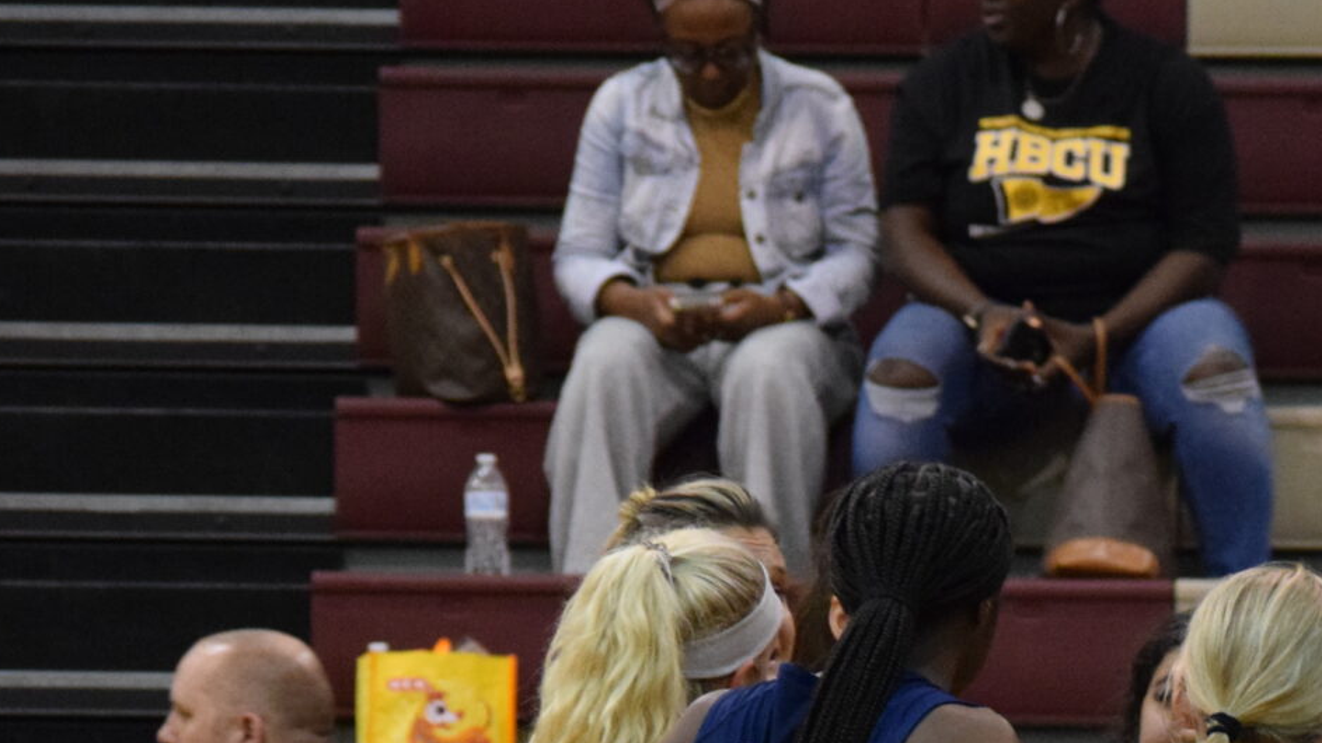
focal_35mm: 418
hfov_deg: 5.2
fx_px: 14650
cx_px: 1437
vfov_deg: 2.9
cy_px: 1146
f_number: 4.5
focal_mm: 98
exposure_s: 1/200
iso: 3200
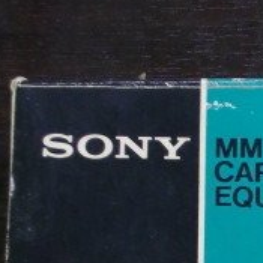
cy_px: 326
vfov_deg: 8.1
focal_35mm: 213
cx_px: 353
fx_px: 1831
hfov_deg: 8.1
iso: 400
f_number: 4.1
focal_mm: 11.7
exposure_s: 1/25
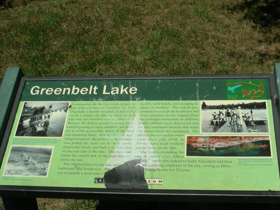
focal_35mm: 58
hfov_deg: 33.2
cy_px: 105
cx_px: 140
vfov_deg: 25.2
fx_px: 469
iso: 50
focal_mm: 9.7
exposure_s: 1/535
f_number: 6.8
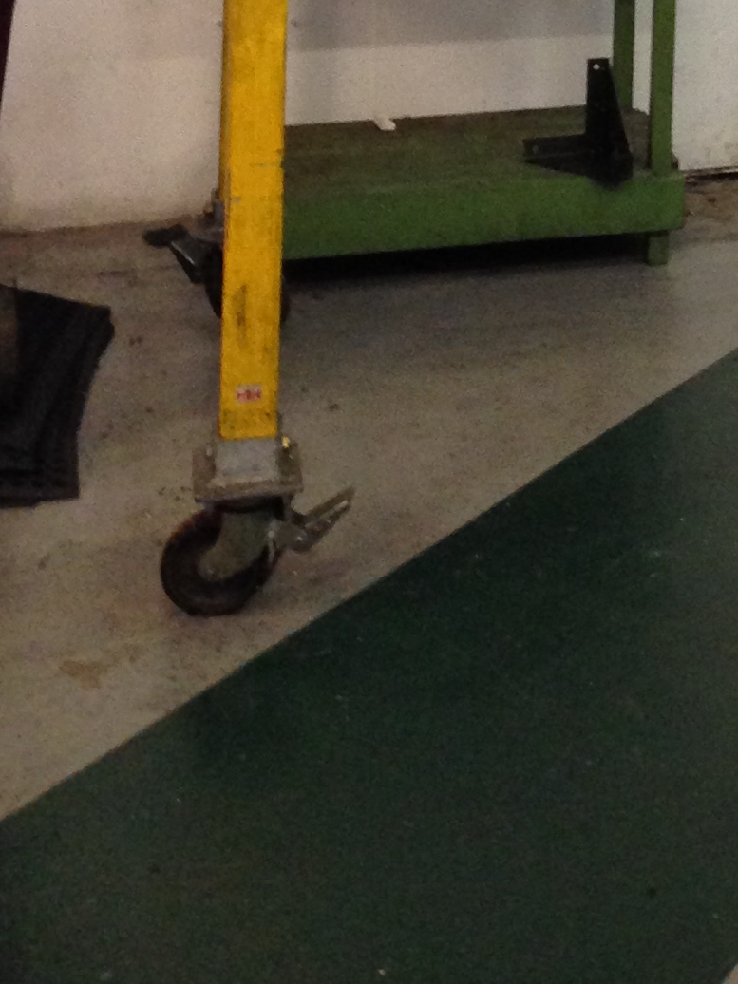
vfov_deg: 17.0
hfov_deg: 13.4
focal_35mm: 104
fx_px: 2956
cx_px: 1115
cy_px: -520
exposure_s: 1/20
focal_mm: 4.12
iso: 200
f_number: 2.4
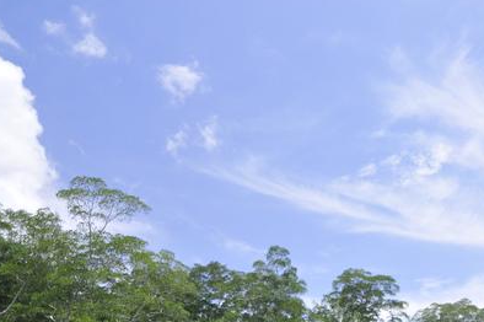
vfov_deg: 33.3
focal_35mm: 39
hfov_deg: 47.8
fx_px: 524
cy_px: 249
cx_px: 361
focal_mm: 16
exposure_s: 1/2000
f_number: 2.8
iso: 400
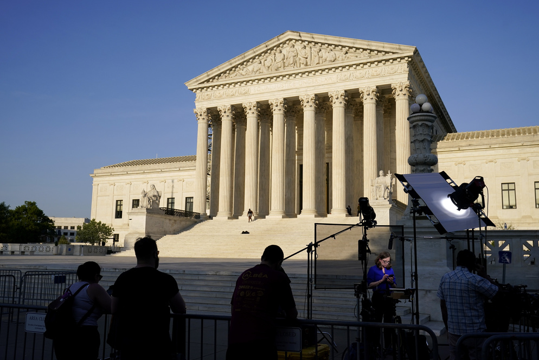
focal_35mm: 34
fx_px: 509
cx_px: 265
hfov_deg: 55.8
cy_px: 179
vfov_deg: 38.9
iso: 250
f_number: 5.6
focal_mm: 33
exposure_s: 1/2000
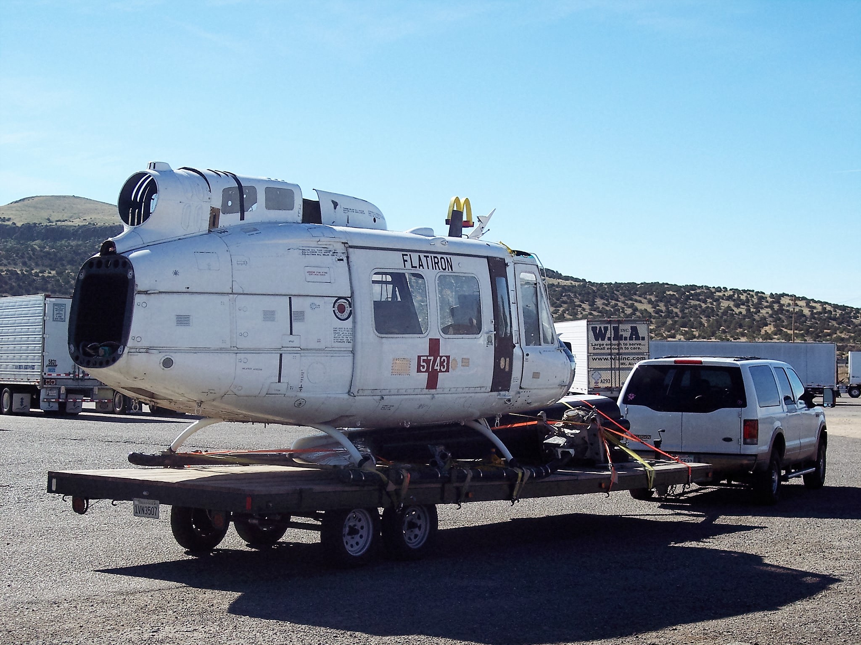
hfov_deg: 29.8
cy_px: 322
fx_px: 1617
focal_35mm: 65
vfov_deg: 22.6
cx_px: 430
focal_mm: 13.3
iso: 100
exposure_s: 1/500
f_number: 4.8
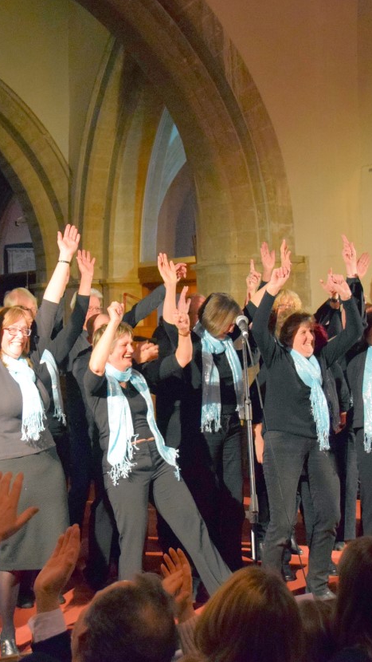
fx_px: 912
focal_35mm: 52
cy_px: 331
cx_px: 145
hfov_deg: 23.0
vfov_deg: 39.9
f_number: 3.8
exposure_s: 1/160
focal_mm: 22
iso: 3200
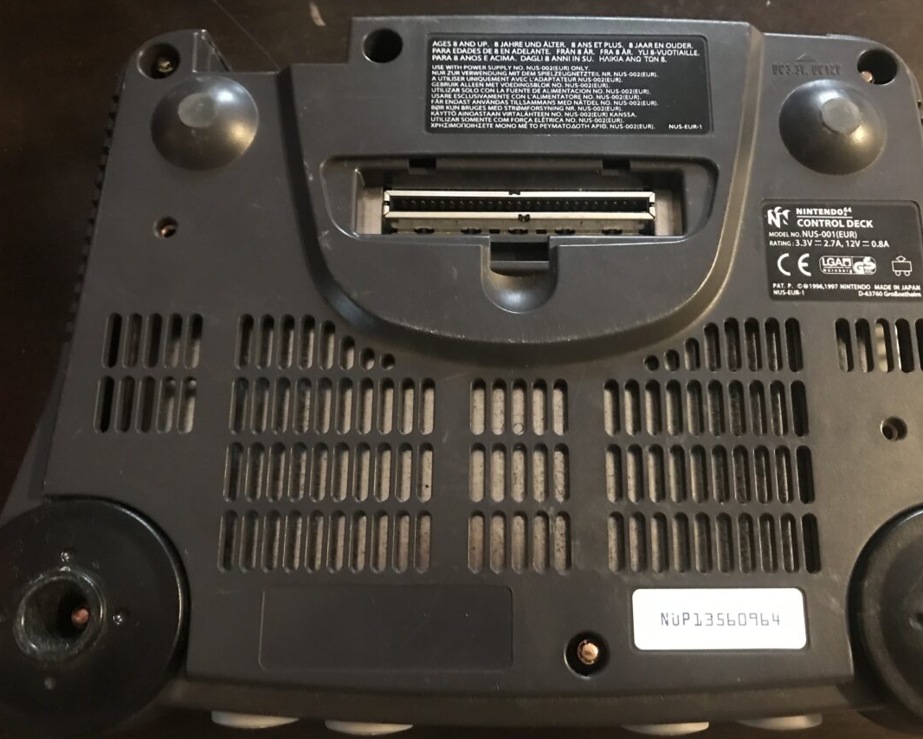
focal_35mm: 30
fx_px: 820
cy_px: 371
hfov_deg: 58.7
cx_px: 501
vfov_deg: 48.5
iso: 100
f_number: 1.8
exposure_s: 1/4
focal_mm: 3.99
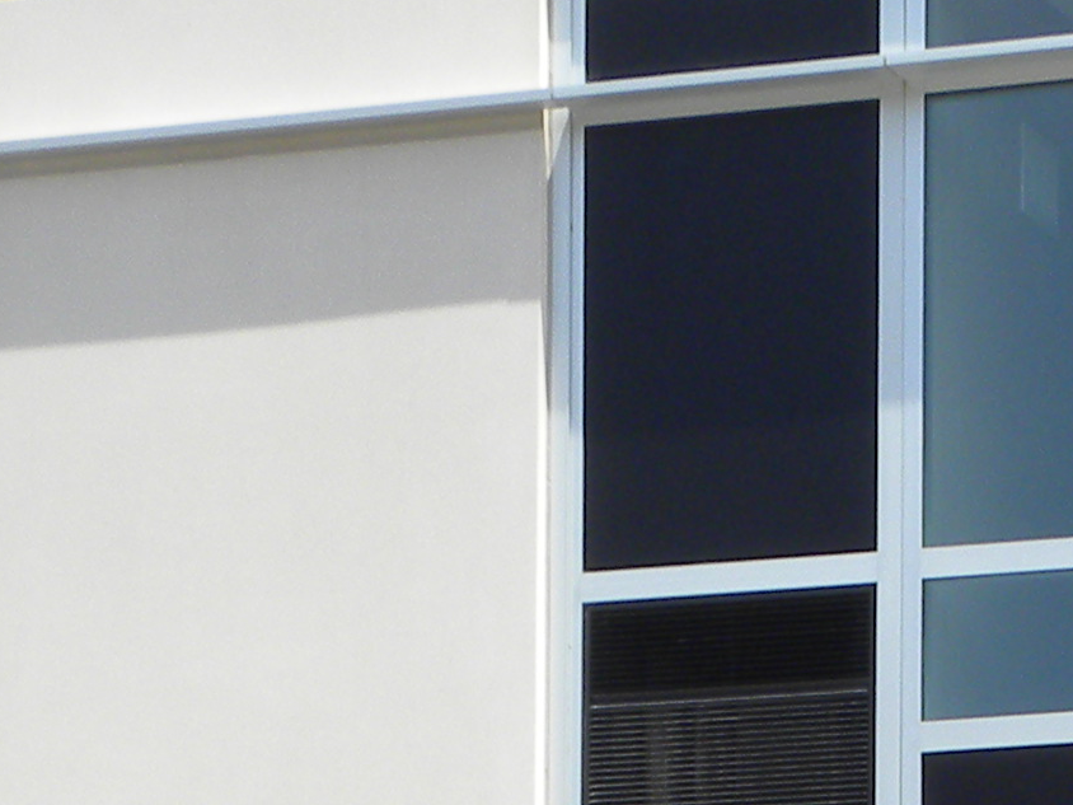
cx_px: 960
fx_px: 6757
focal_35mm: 218
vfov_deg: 6.6
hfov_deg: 9.0
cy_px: 1512
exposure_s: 1/210
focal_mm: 8.2
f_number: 5
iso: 64
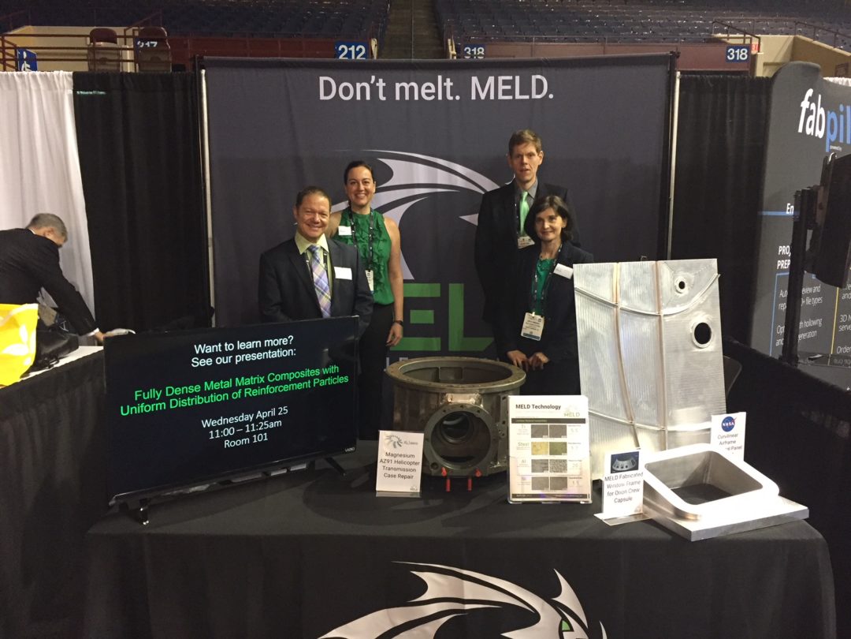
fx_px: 713
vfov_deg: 48.2
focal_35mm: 29
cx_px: 426
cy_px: 320
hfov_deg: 61.7
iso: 250
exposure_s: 1/30
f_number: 2.2
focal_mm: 4.15
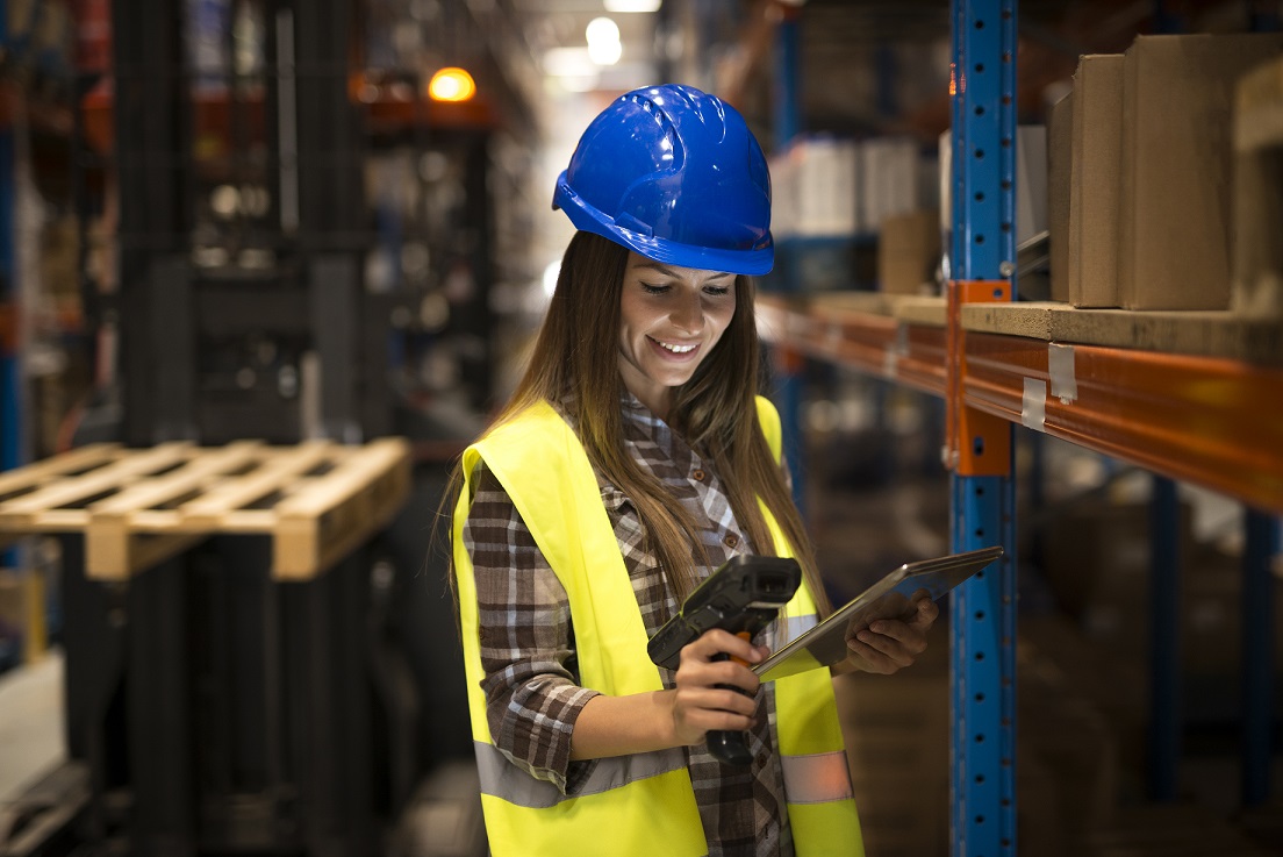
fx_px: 1783
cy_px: 428
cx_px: 642
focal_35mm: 50
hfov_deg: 39.6
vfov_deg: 27.0
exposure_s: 1/100
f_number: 1.4
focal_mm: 50
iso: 500
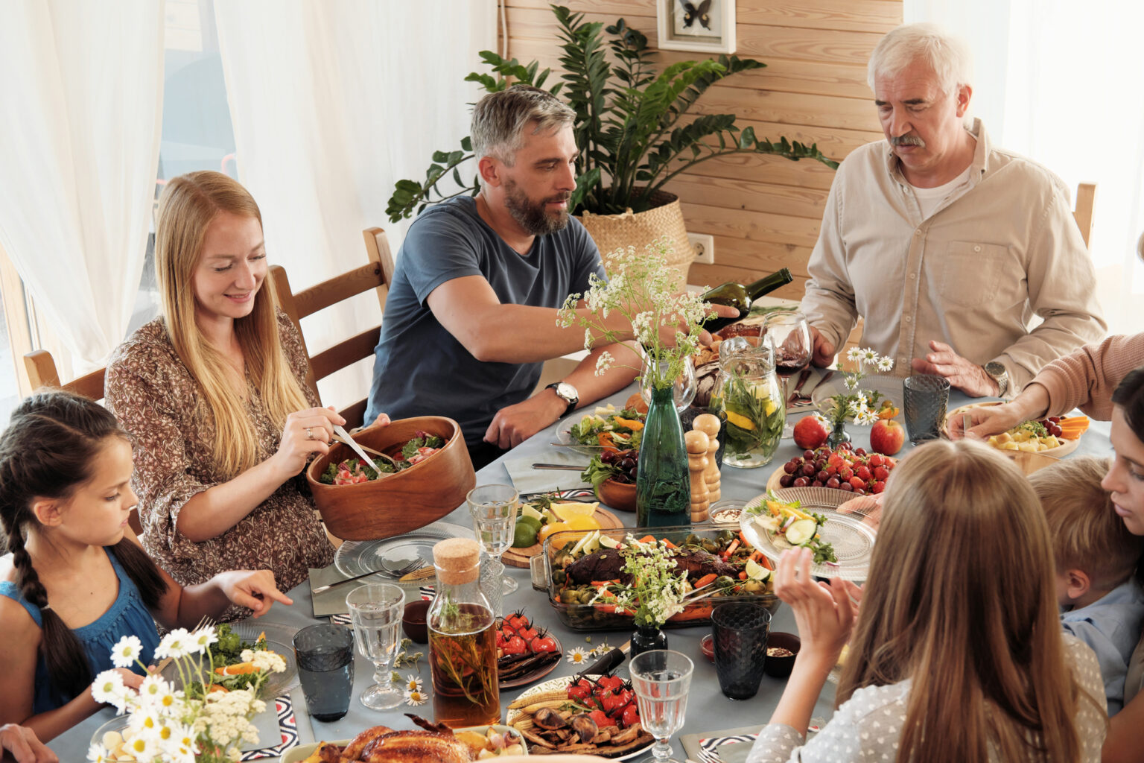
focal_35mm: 53
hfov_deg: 37.5
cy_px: 382
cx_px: 572
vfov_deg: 25.5
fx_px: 1684
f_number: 4.5
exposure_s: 1/250
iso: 800
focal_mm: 35
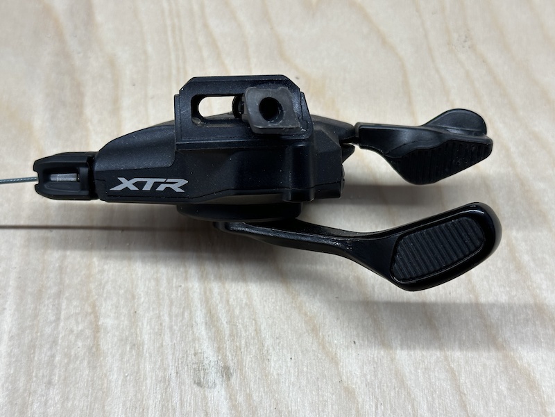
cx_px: 278
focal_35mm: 48
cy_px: 208
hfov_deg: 39.7
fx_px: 770
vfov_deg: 30.3
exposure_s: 1/60
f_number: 1.78
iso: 100
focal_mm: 6.86
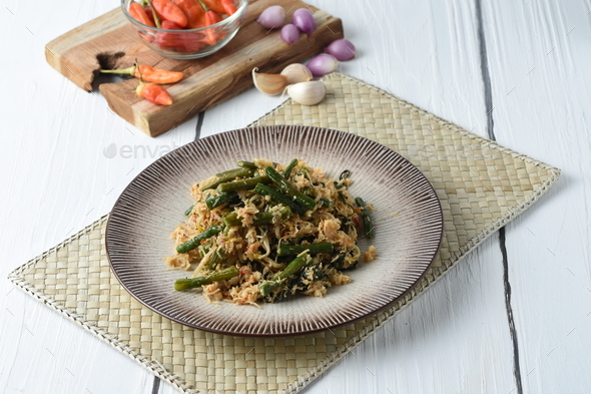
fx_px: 1477
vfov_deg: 15.2
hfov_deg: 22.6
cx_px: 296
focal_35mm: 90
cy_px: 197
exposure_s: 1/200
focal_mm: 60
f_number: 8
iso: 125
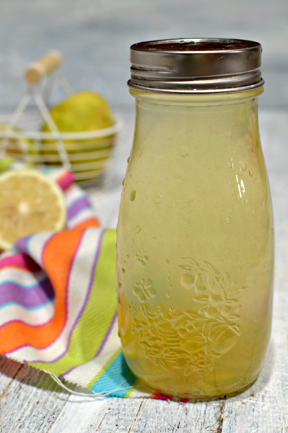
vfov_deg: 37.9
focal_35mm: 52
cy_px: 216
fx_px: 630
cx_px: 144
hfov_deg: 25.8
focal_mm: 35
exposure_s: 1/4
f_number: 4.5
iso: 100
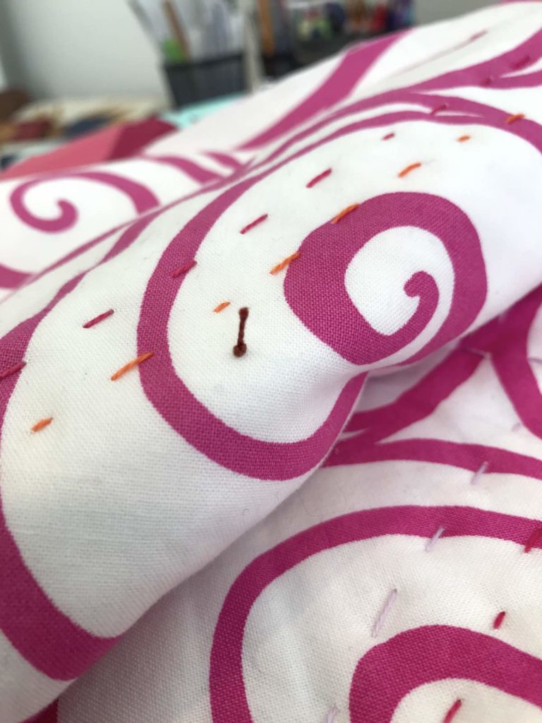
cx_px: 271
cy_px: 362
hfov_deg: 49.7
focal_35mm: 28
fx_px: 585
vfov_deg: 63.4
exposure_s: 1/60
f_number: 1.8
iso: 20
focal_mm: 3.99
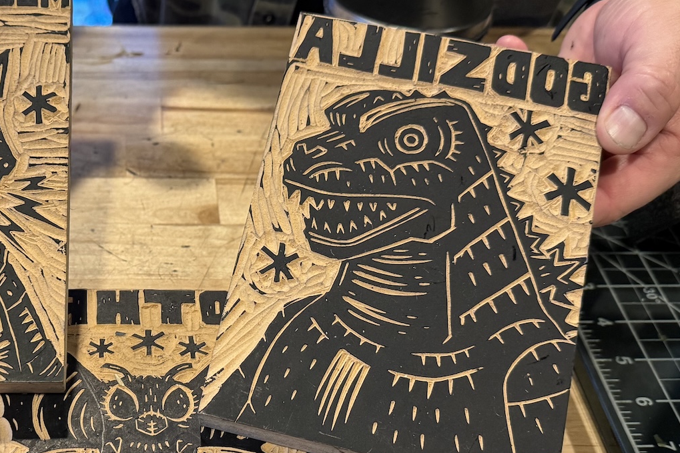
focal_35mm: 49
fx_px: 925
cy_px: 297
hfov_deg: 39.2
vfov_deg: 27.4
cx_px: 167
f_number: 1.78
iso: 400
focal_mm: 6.76
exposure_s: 1/60
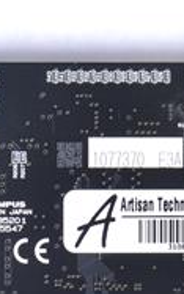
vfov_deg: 7.8
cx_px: 302
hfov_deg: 4.8
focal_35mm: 270
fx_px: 2162
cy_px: 178
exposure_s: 1/200
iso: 200
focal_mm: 55
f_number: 13
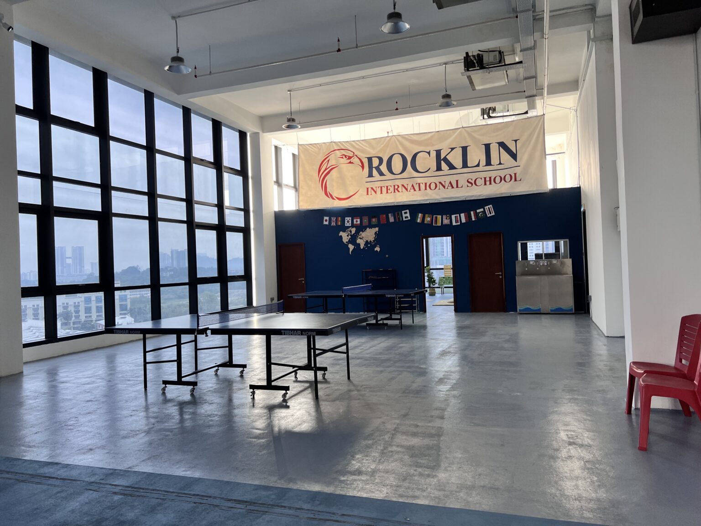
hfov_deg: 67.3
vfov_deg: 53.1
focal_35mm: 26
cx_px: 350
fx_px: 527
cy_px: 263
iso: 50
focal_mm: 5.7
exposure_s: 1/100
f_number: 1.5
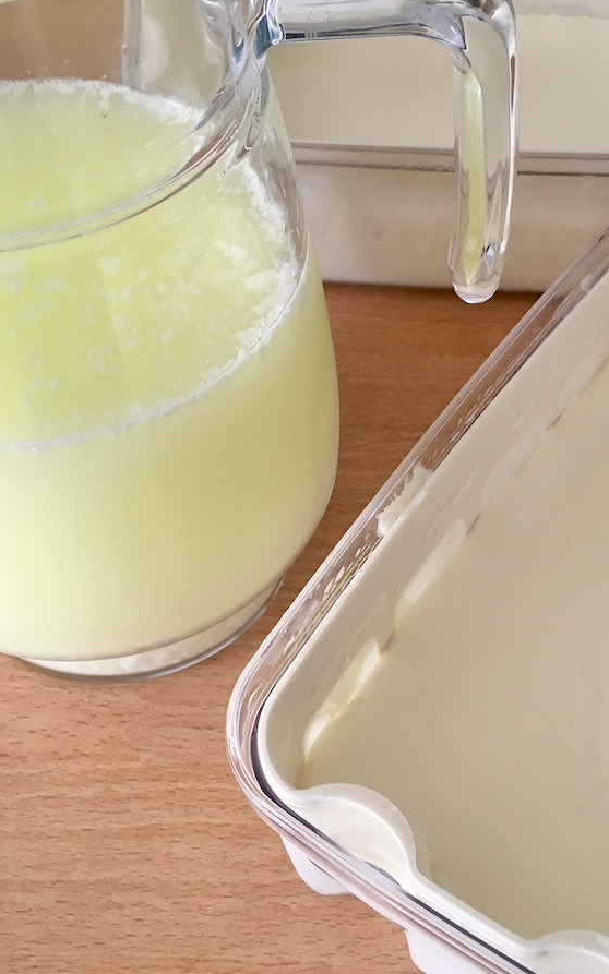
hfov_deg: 27.2
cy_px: 459
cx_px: 413
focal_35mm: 47
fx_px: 1248
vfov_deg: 42.6
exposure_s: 1/33
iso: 64
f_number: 2.2
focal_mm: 4.15
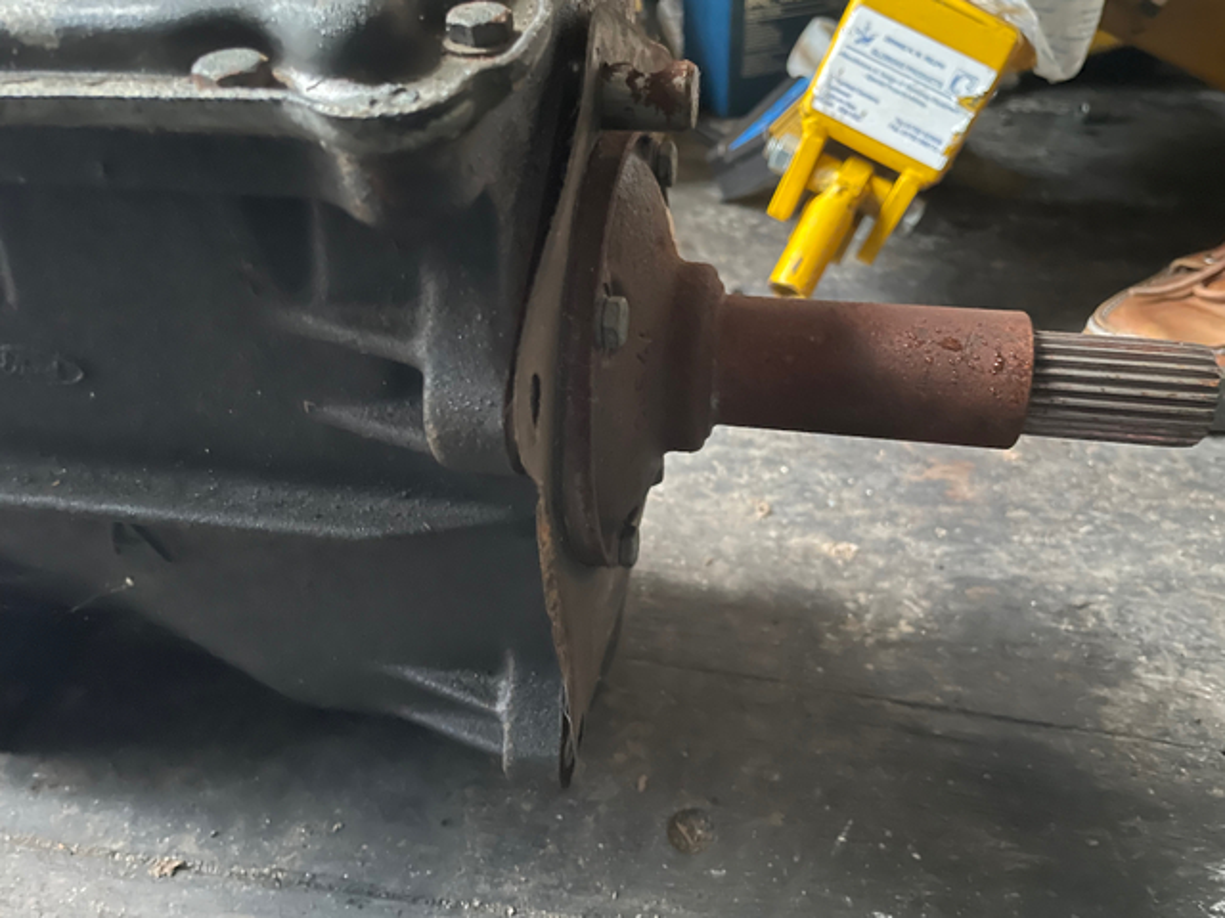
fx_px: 920
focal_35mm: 26
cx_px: 612
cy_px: 459
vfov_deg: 53.1
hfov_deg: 67.3
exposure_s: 1/18
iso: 1000
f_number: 1.6
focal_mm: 4.2
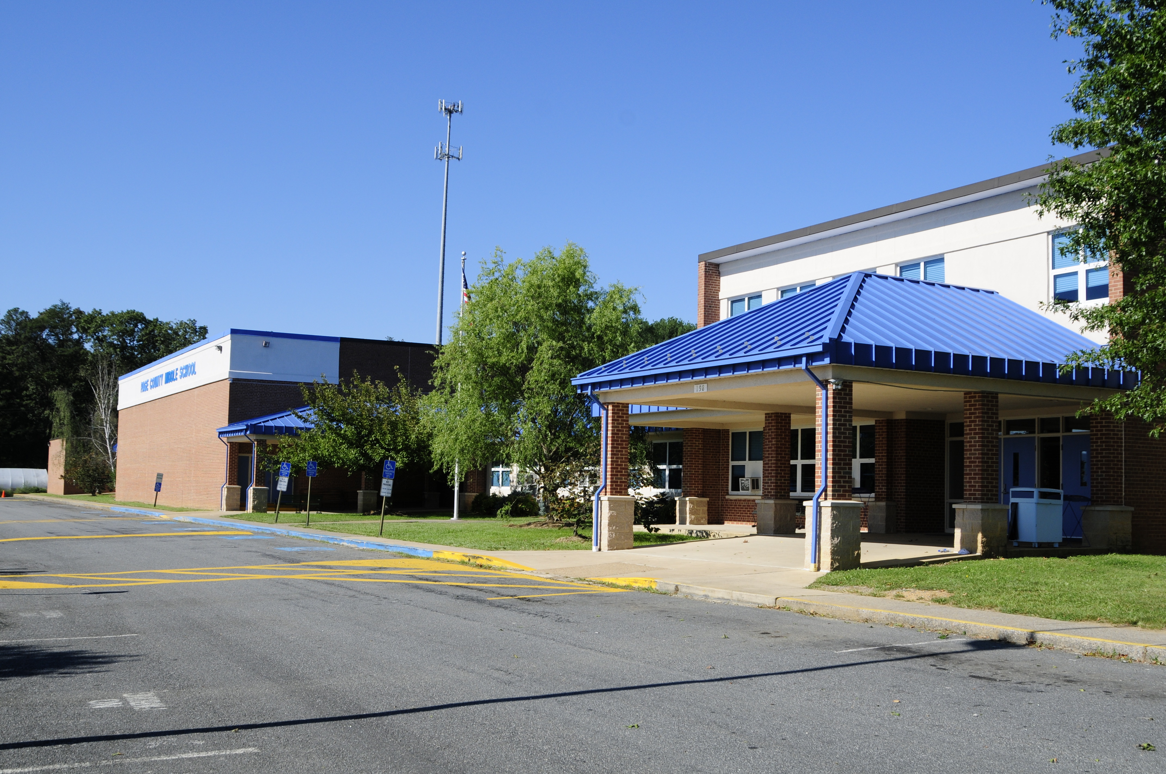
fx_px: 1165
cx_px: 583
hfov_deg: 53.2
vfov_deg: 36.8
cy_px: 387
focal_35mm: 36
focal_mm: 24
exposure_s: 1/500
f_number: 8
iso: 200
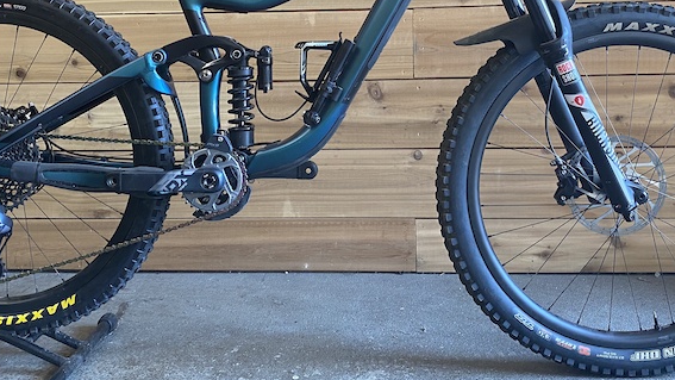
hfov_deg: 50.5
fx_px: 716
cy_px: 88
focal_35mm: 40
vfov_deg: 29.2
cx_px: 325
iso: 125
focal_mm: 4.25
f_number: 1.8
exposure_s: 1/73
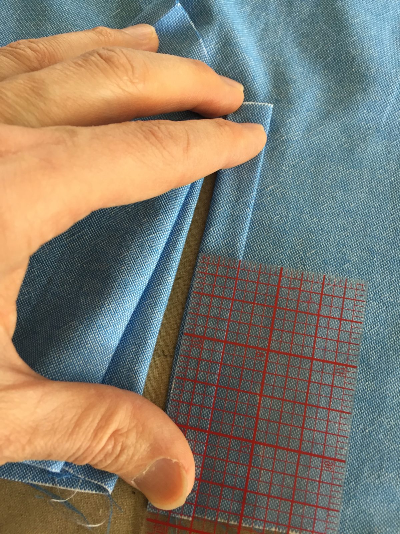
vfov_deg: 61.7
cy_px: 267
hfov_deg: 48.2
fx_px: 447
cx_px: 200
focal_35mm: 29
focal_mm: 4.15
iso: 64
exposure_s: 1/30
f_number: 2.2
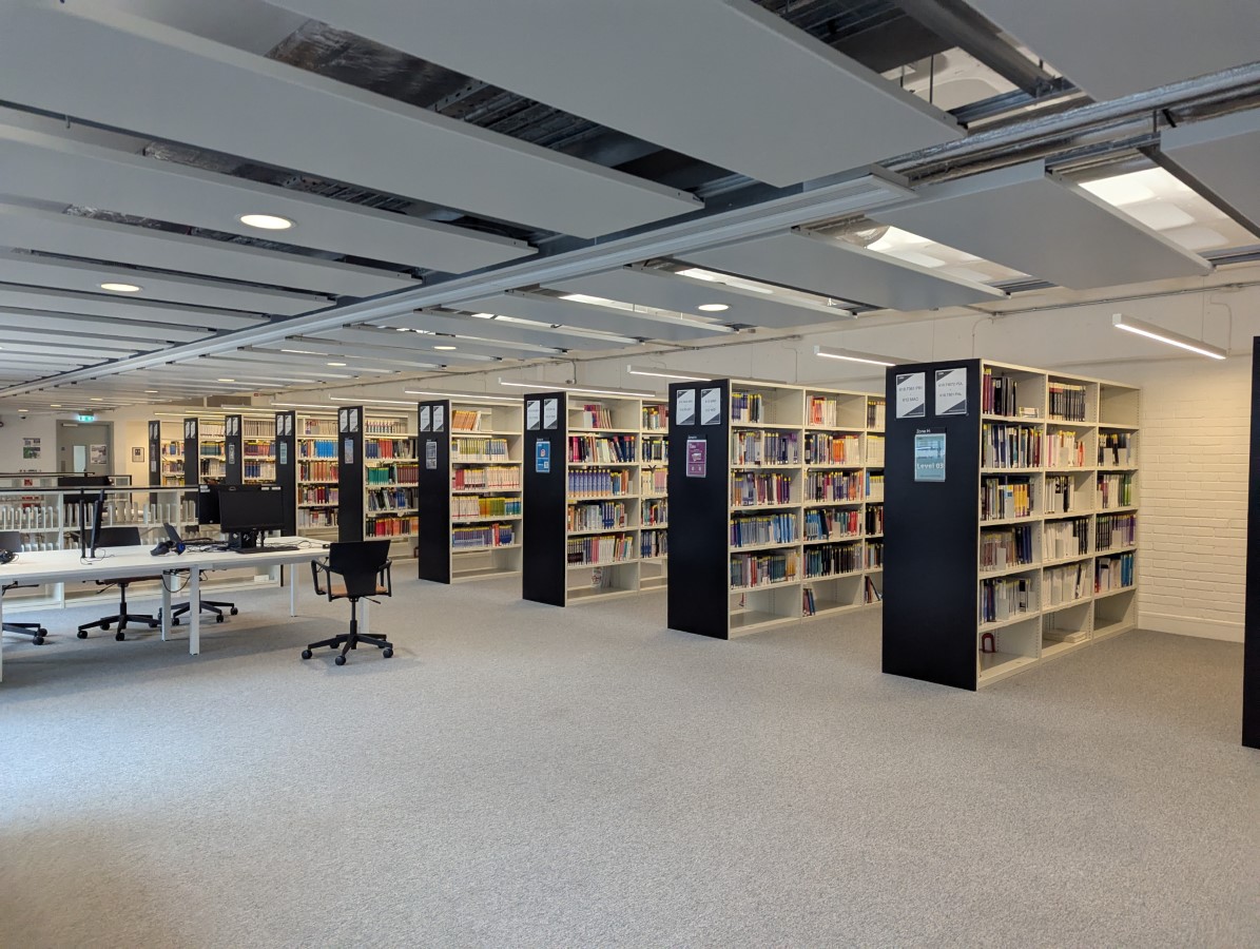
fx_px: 875
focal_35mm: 24
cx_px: 630
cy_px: 474
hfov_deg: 71.5
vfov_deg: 56.9
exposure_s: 1/984
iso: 1215
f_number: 1.85
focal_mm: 6.81
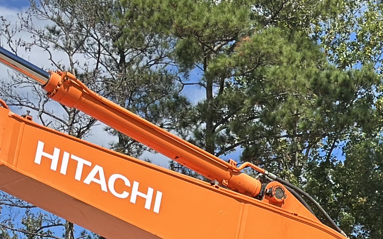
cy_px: 409
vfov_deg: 7.5
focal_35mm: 170
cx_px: 317
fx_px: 1774
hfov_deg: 12.3
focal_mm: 6.86
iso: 100
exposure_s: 1/3597
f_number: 1.78
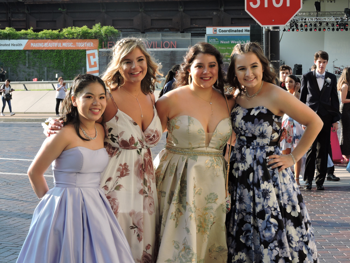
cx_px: 175
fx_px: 859
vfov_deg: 17.4
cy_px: 132
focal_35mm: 85
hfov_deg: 23.0
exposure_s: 1/160
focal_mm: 15.2
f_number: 4.5
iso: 100
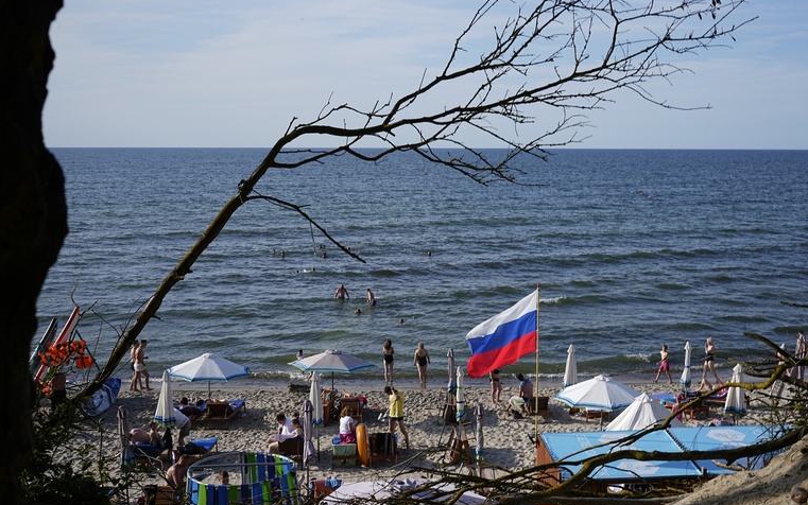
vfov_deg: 26.7
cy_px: 337
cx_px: 491
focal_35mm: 48
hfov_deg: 41.6
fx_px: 1057
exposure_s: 1/125
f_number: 9
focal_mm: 35
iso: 50
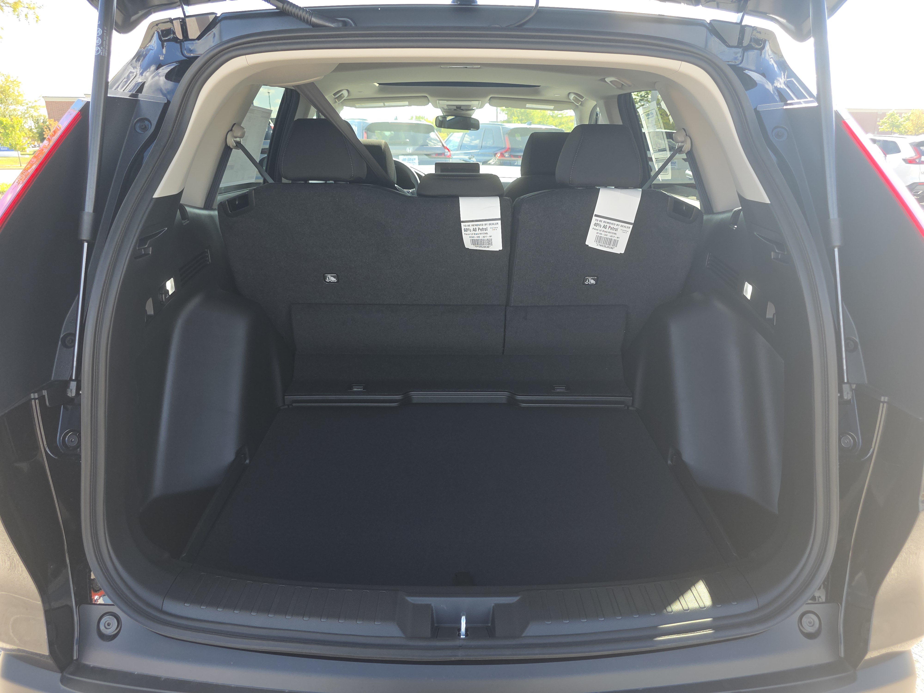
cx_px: 462
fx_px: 614
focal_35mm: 23
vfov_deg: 58.9
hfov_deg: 73.9
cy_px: 346
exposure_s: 1/359
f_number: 1.7
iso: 50
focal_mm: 6.3
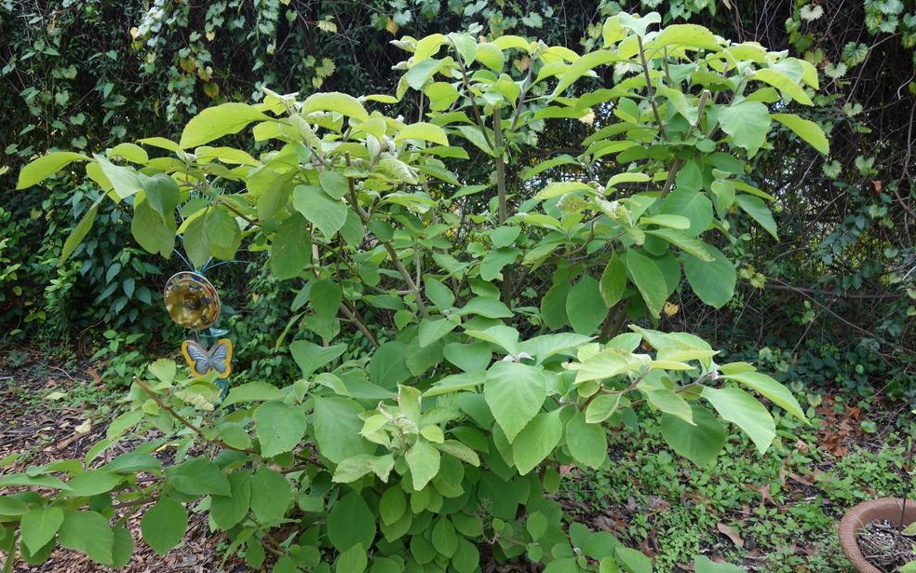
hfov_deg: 64.6
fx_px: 724
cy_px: 296
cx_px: 465
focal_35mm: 29
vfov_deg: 43.1
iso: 125
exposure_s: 1/100
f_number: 3.5
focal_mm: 10.4
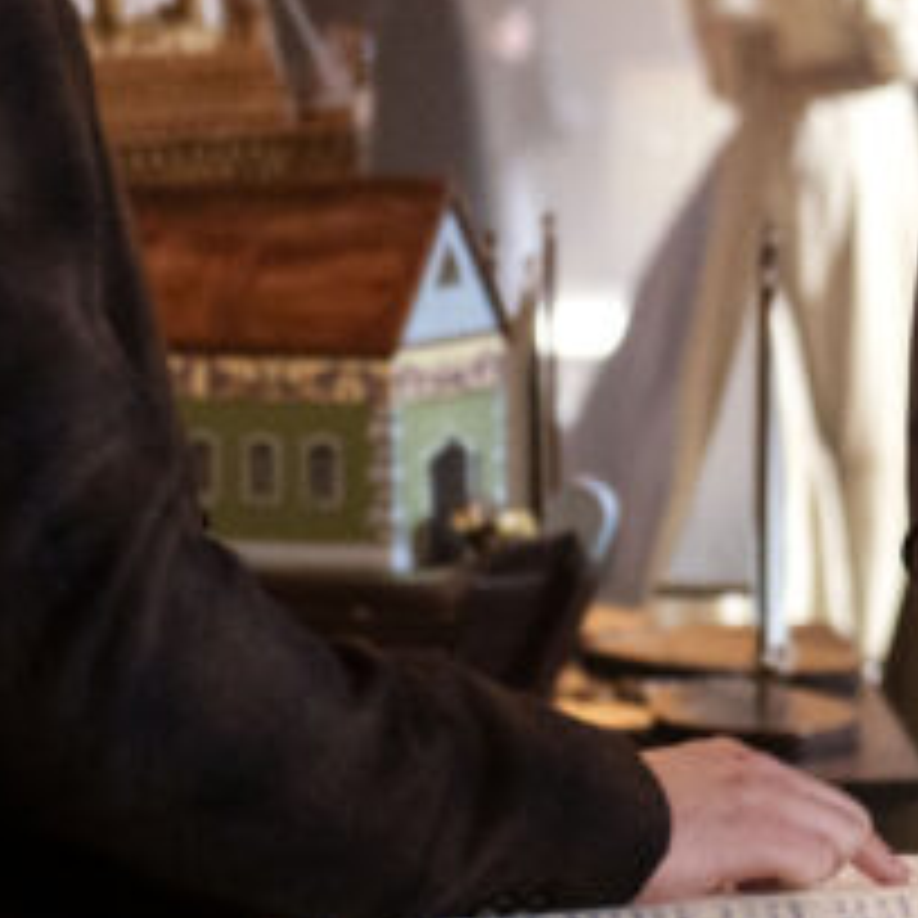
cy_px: 34
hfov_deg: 8.3
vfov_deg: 8.5
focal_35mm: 206
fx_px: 6181
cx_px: 1328
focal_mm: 55
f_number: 3.2
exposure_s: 1/125
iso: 2000
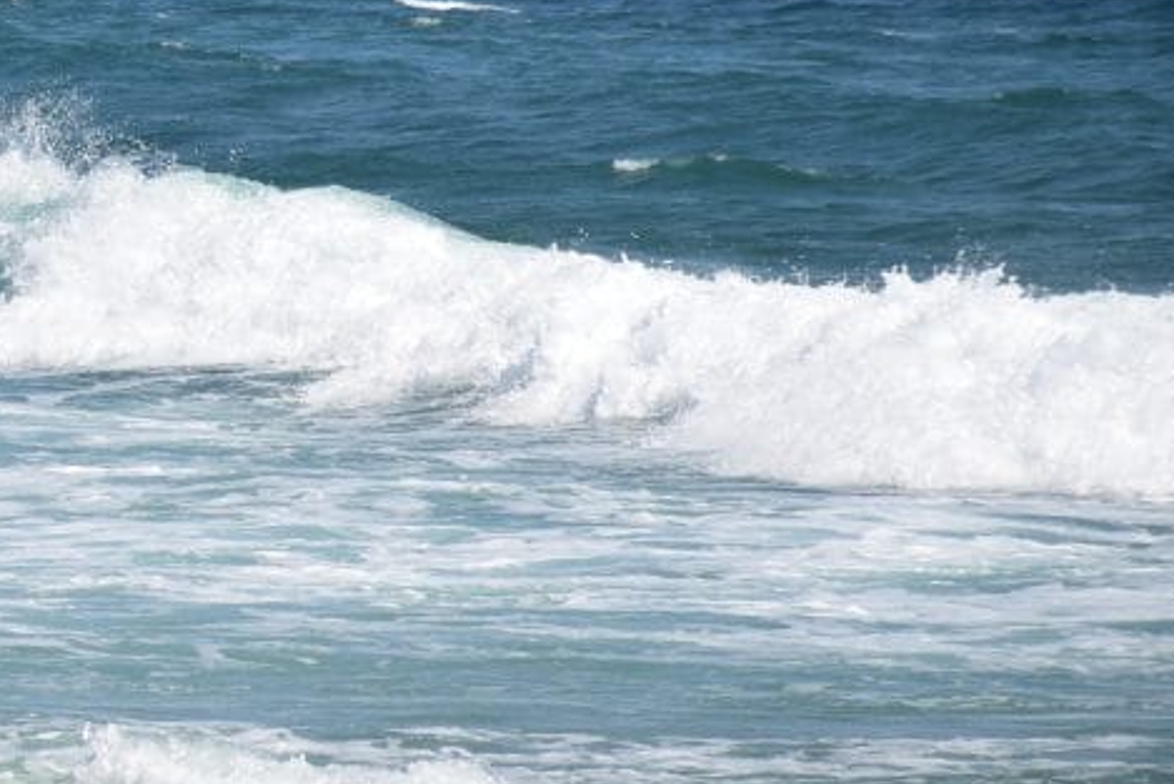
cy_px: 123
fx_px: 17517
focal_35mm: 537
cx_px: -270
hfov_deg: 3.8
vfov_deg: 2.6
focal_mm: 140
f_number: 9
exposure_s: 1/4000
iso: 640
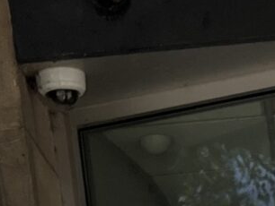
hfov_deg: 11.0
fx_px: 1383
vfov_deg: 7.6
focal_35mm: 174
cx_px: 386
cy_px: 594
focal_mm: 5.1
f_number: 1.6
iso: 50
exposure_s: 1/2222
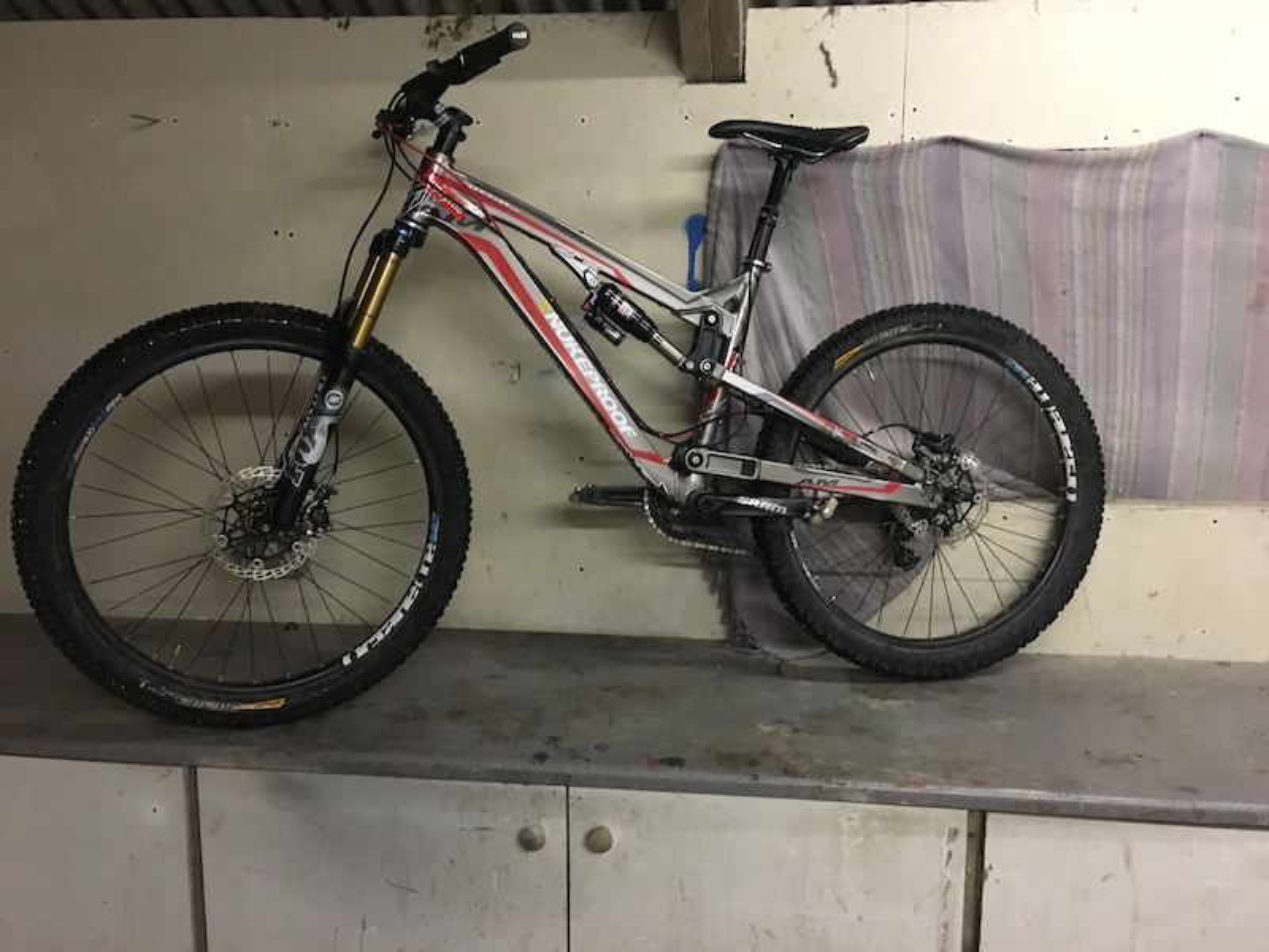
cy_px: 476
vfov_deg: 48.2
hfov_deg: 61.7
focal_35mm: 29
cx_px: 634
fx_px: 1063
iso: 320
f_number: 2.2
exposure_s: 1/17
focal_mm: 4.15
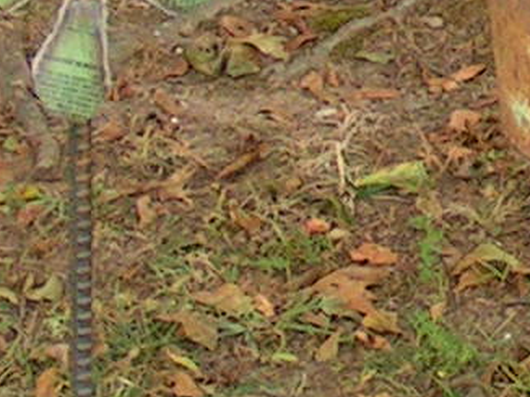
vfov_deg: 4.7
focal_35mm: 308
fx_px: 4712
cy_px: -407
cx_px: 1067
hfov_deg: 6.3
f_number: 4
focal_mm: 7.6
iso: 50
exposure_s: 1/125
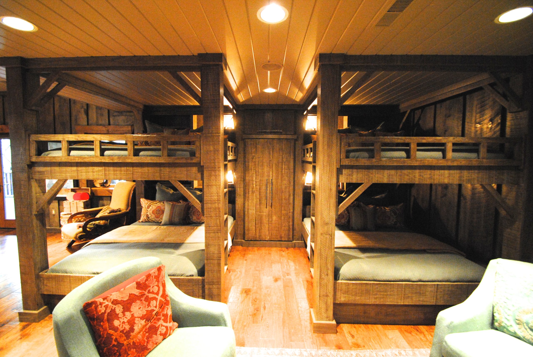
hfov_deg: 100.3
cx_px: 266
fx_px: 222
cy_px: 178
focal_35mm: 15
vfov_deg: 77.5
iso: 1600
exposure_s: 1/25
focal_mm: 10
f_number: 3.5
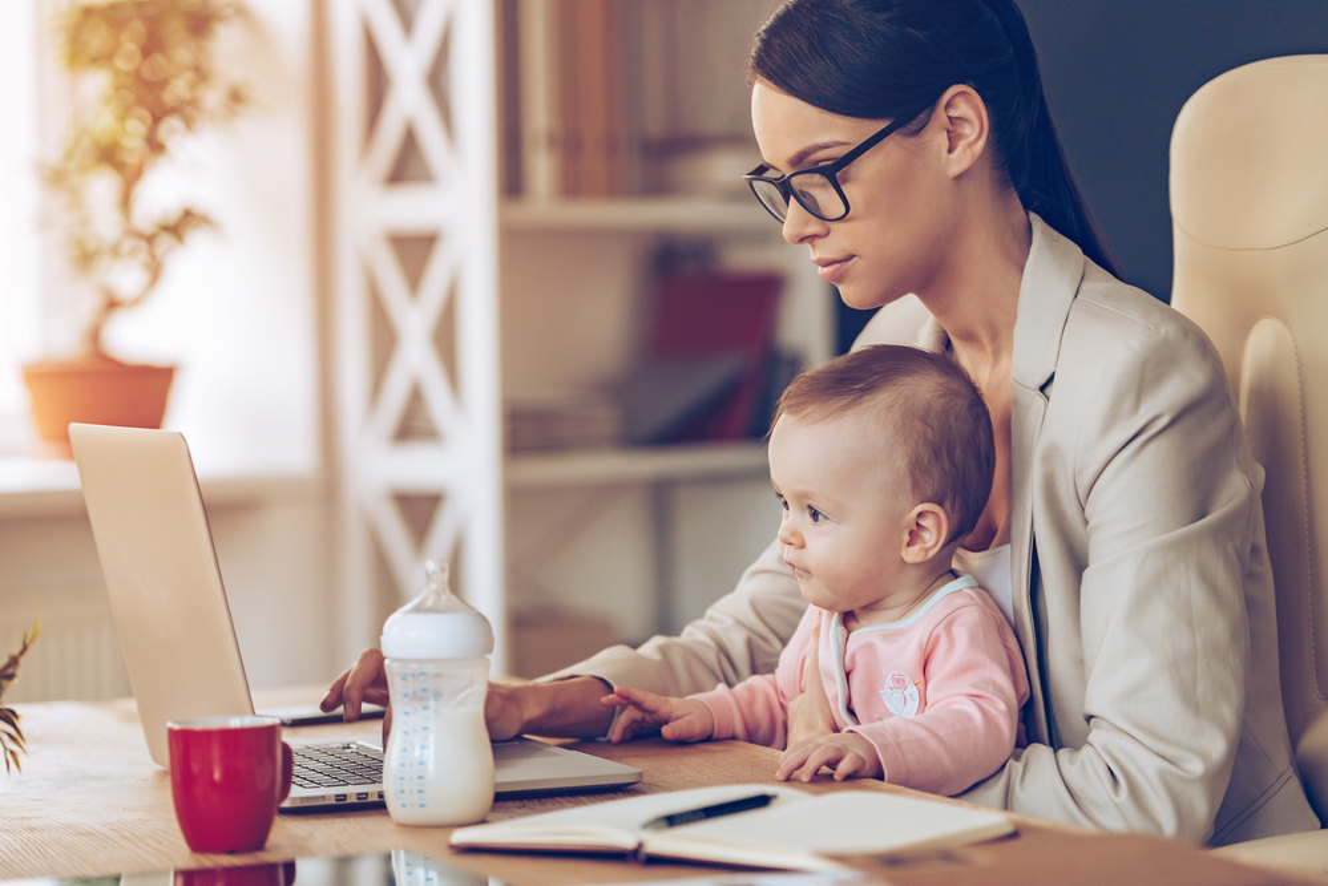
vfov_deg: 11.2
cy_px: 443
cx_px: 664
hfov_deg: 16.8
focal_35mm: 122
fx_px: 4502
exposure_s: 1/100
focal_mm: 122
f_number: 3.2
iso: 400
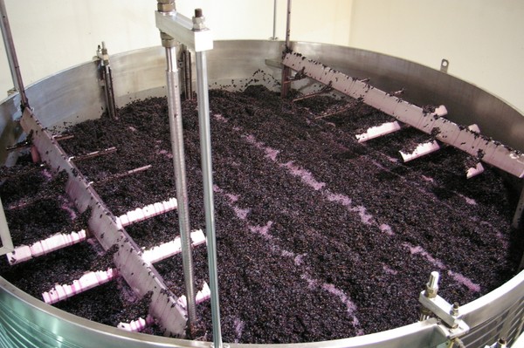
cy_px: 174
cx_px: 262
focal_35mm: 36
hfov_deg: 53.2
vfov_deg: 36.8
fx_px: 524
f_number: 4
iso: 1600
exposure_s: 1/15
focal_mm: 24
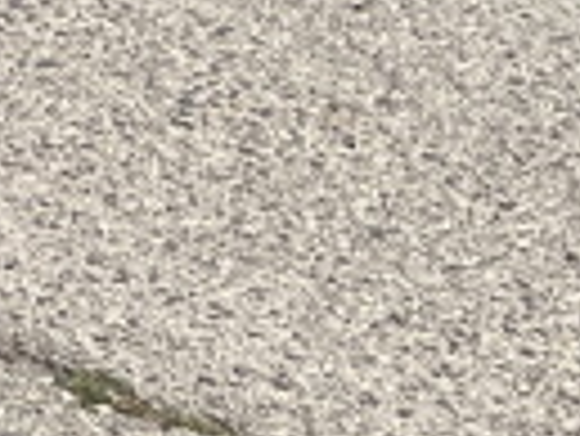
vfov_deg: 6.3
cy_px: -1218
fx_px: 3371
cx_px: -1277
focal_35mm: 201
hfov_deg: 8.1
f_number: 1.6
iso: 50
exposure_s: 1/2101
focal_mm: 5.1
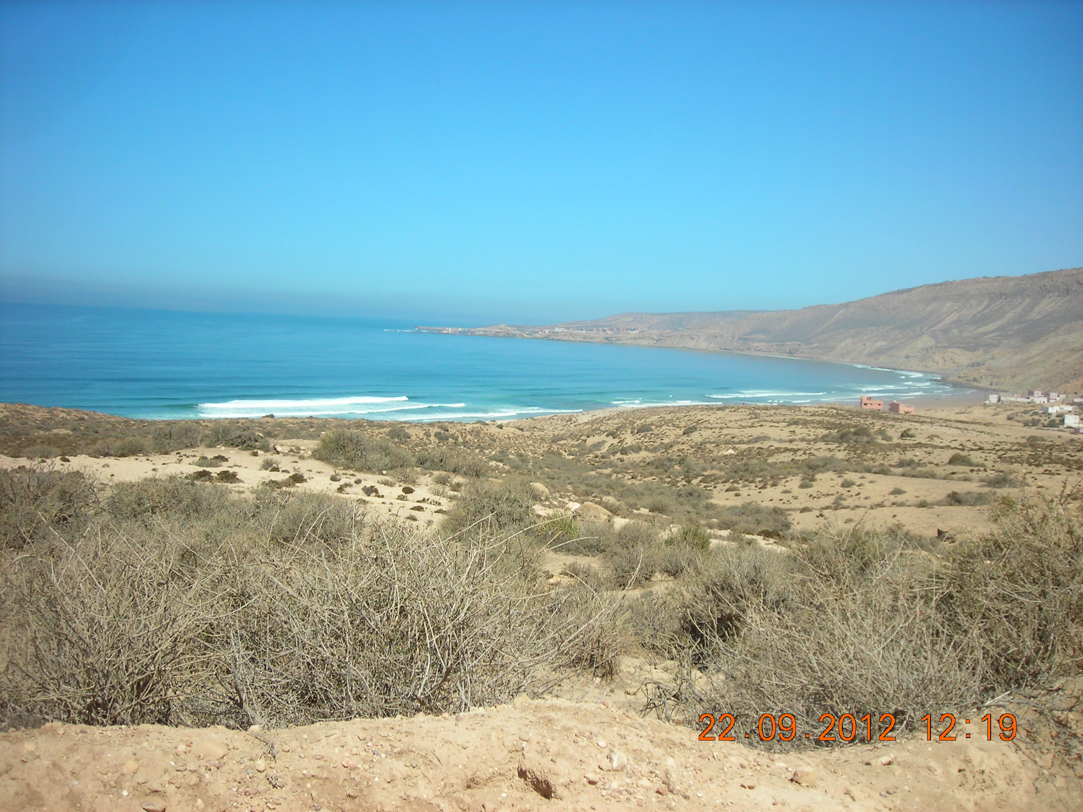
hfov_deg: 49.0
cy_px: 406
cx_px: 542
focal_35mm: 38
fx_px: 1189
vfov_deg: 37.7
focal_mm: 6.3
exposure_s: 1/200
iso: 50
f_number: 6.4
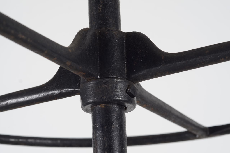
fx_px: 478
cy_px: 76
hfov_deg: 27.0
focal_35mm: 75
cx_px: 115
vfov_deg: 18.1
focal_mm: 50
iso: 100
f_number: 5.6
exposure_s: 1/125
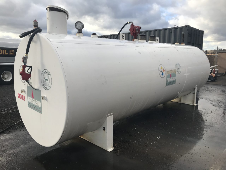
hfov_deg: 63.4
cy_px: 85
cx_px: 113
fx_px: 183
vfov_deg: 49.7
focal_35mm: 28
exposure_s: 1/967
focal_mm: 3.99
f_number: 1.8
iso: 20
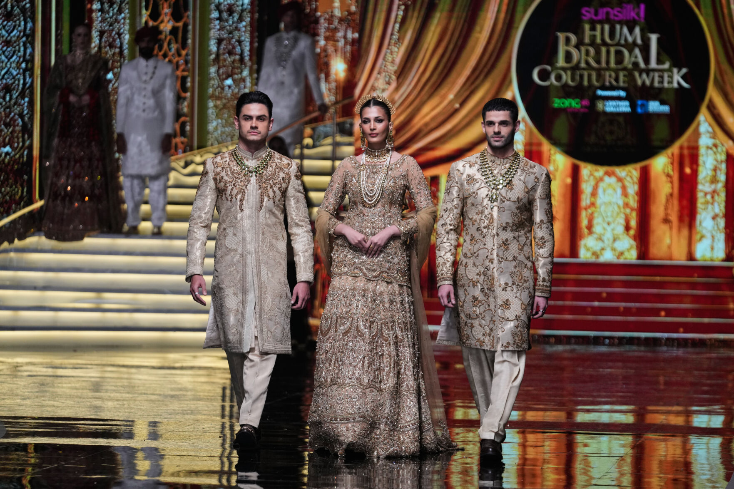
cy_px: 244
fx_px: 4036
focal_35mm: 198
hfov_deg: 10.4
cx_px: 367
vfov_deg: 6.9
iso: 1600
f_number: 4
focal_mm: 198
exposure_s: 1/320
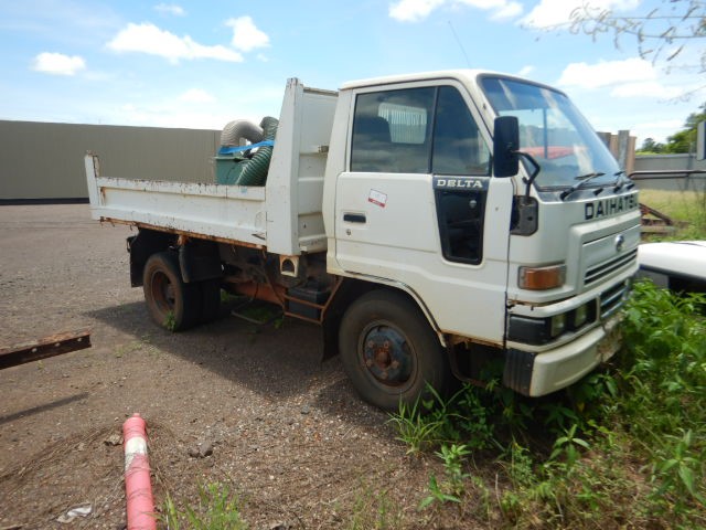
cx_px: 353
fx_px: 489
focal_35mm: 24
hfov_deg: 71.6
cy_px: 265
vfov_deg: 56.8
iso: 125
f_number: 2.8
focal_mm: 4.3
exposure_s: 1/1250
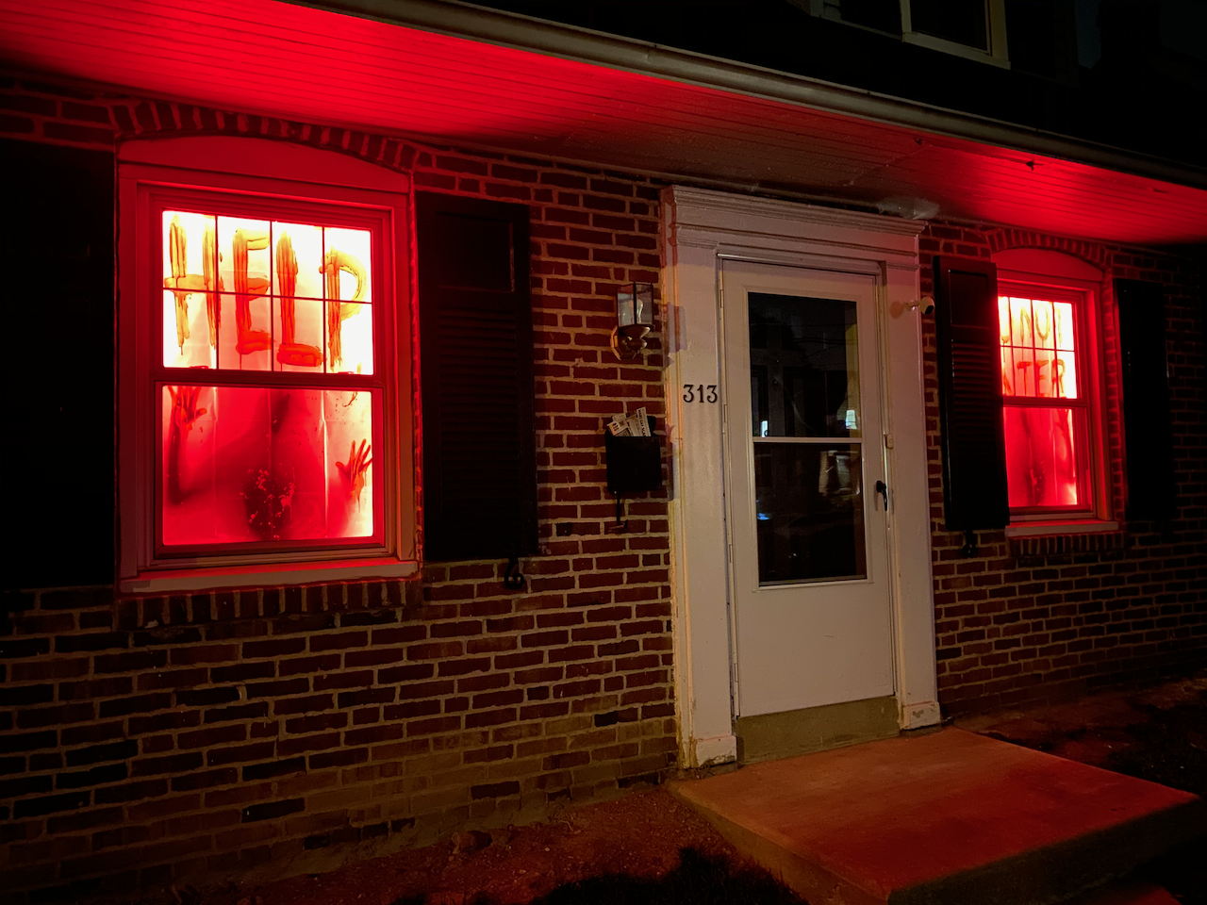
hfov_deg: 67.3
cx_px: 604
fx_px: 907
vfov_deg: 53.1
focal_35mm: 26
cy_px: 452
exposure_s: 1/4
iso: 800
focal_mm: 4.25
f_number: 1.8
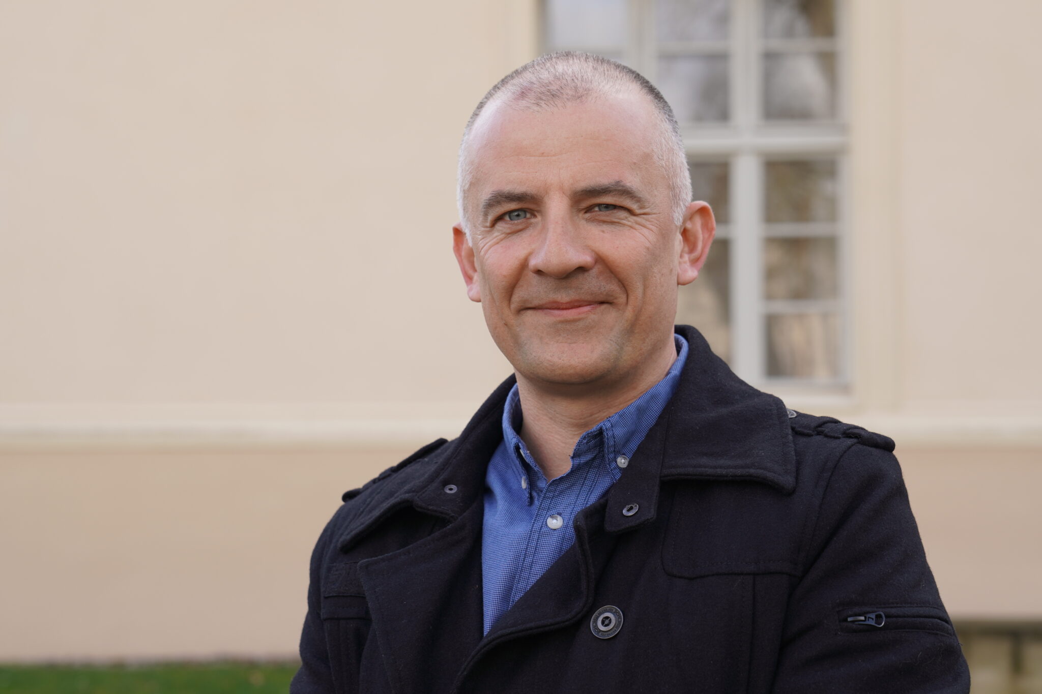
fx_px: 2257
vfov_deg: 17.5
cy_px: 347
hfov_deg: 26.0
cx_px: 521
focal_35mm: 78
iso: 100
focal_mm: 52
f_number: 4
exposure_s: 1/200
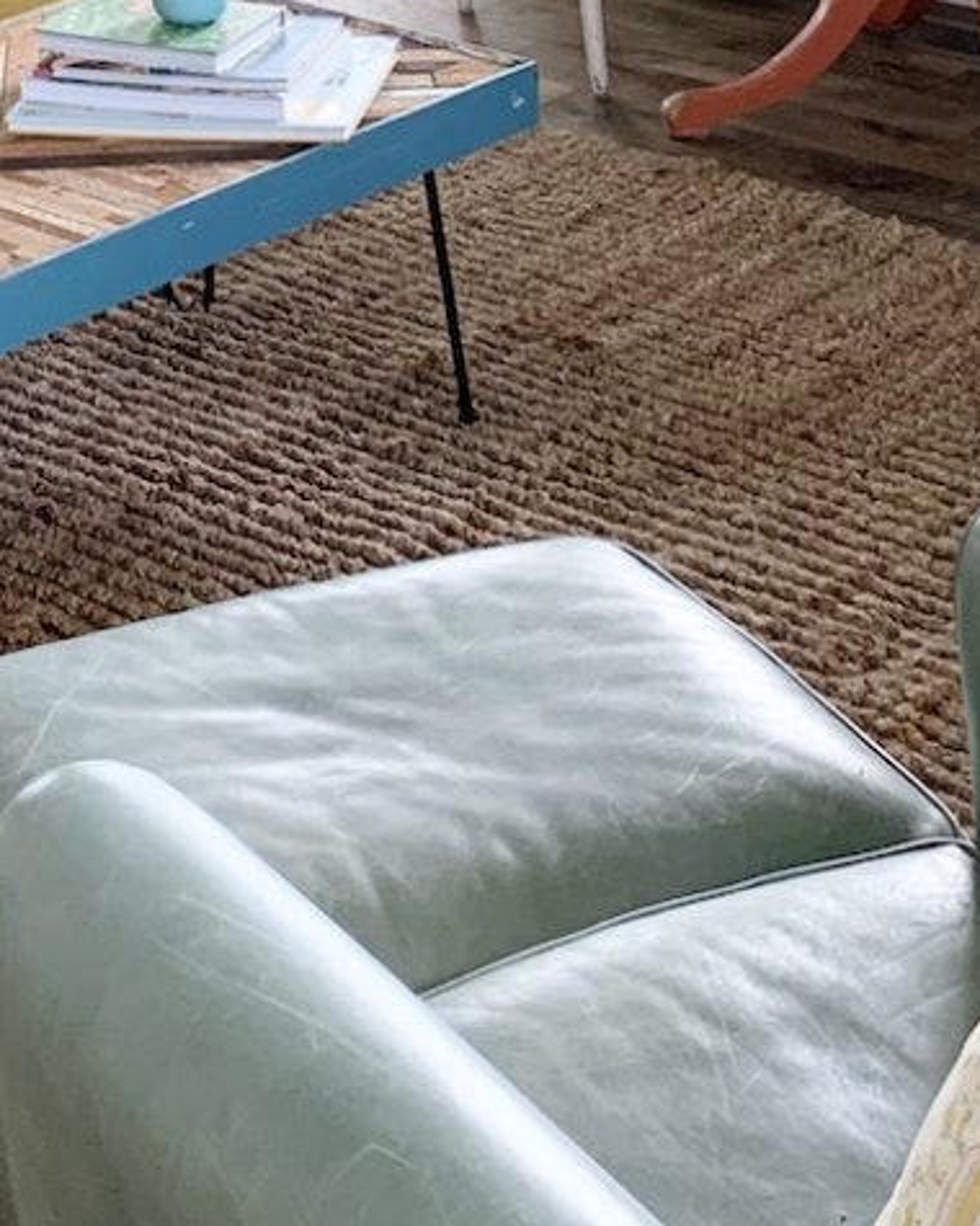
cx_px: -237
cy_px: -276
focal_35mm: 77
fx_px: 2792
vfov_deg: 22.6
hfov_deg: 18.7
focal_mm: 4.25
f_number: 1.8
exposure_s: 1/103
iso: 100
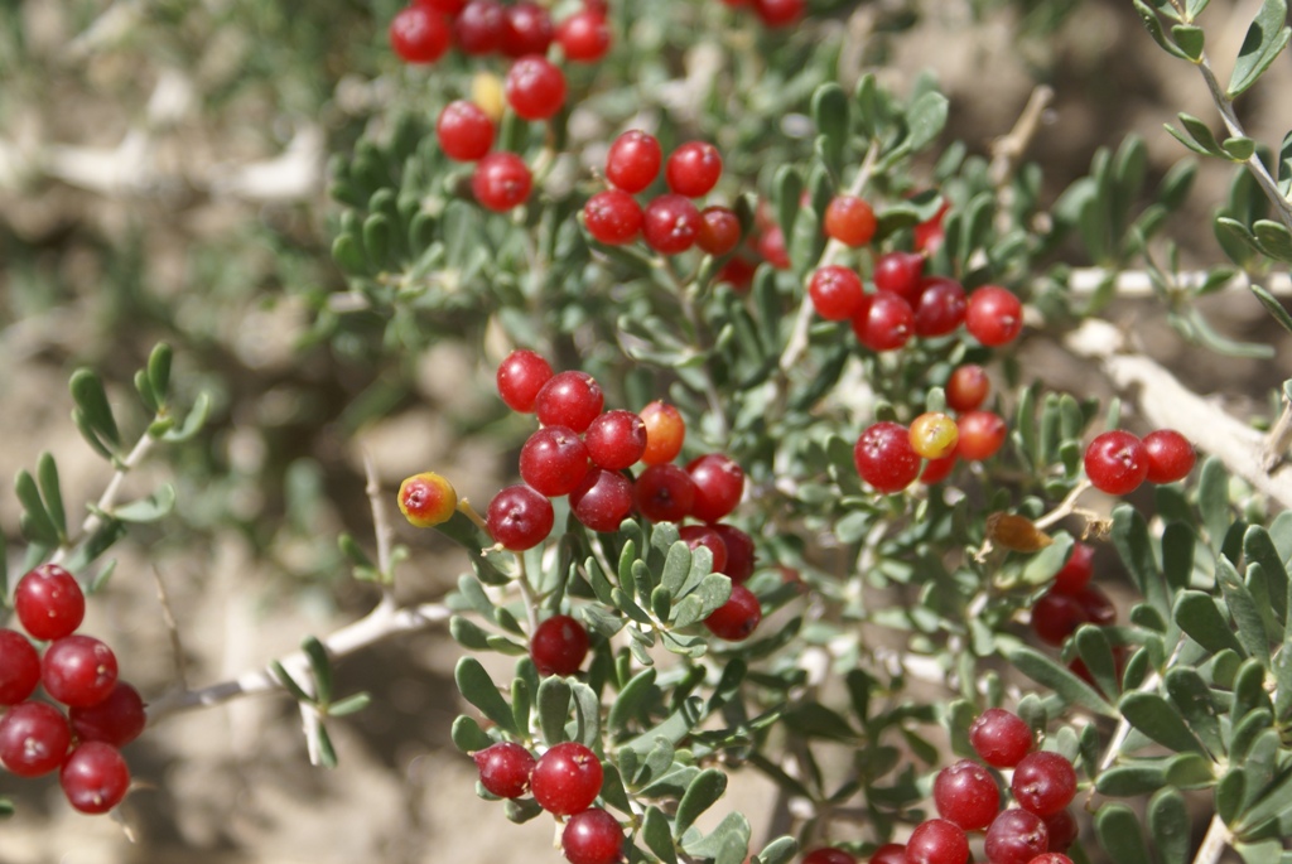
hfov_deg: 19.4
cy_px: 432
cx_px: 646
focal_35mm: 105
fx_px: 3772
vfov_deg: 13.1
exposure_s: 1/400
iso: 100
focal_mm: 70
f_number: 5.6
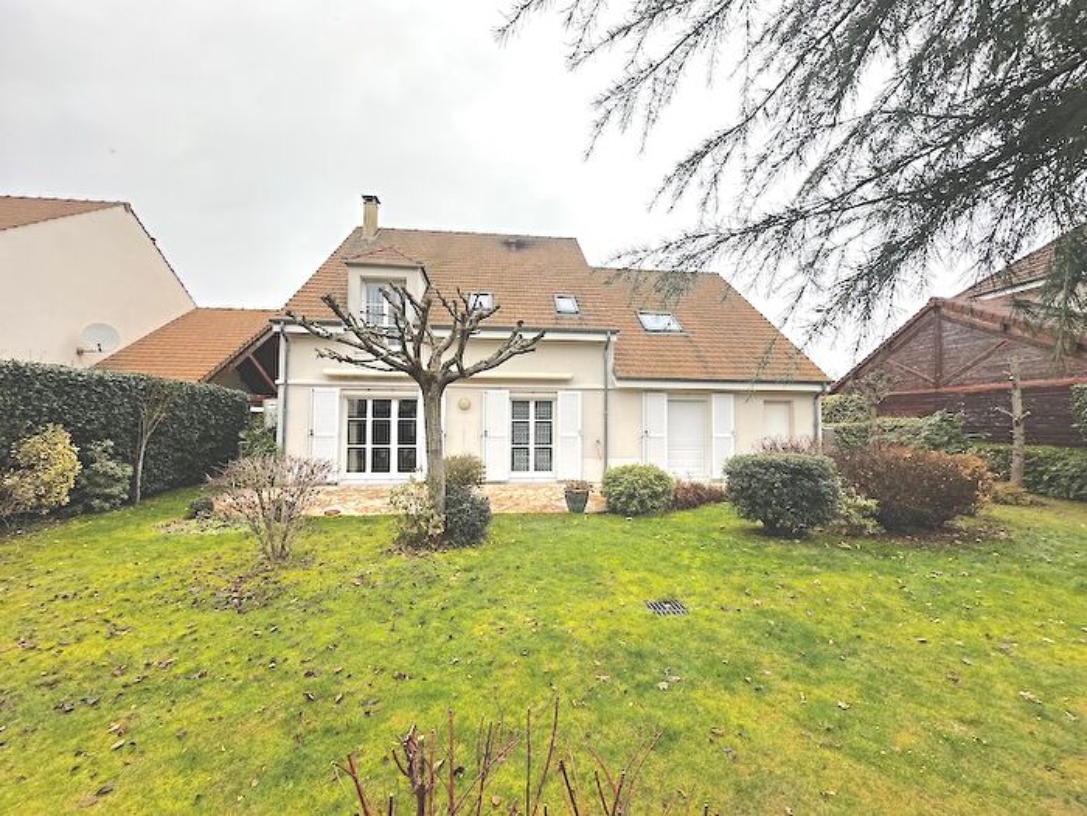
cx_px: 544
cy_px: 408
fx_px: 440
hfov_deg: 102.1
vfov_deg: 85.7
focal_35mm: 14
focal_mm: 2.22
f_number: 2.2
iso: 40
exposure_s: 1/196
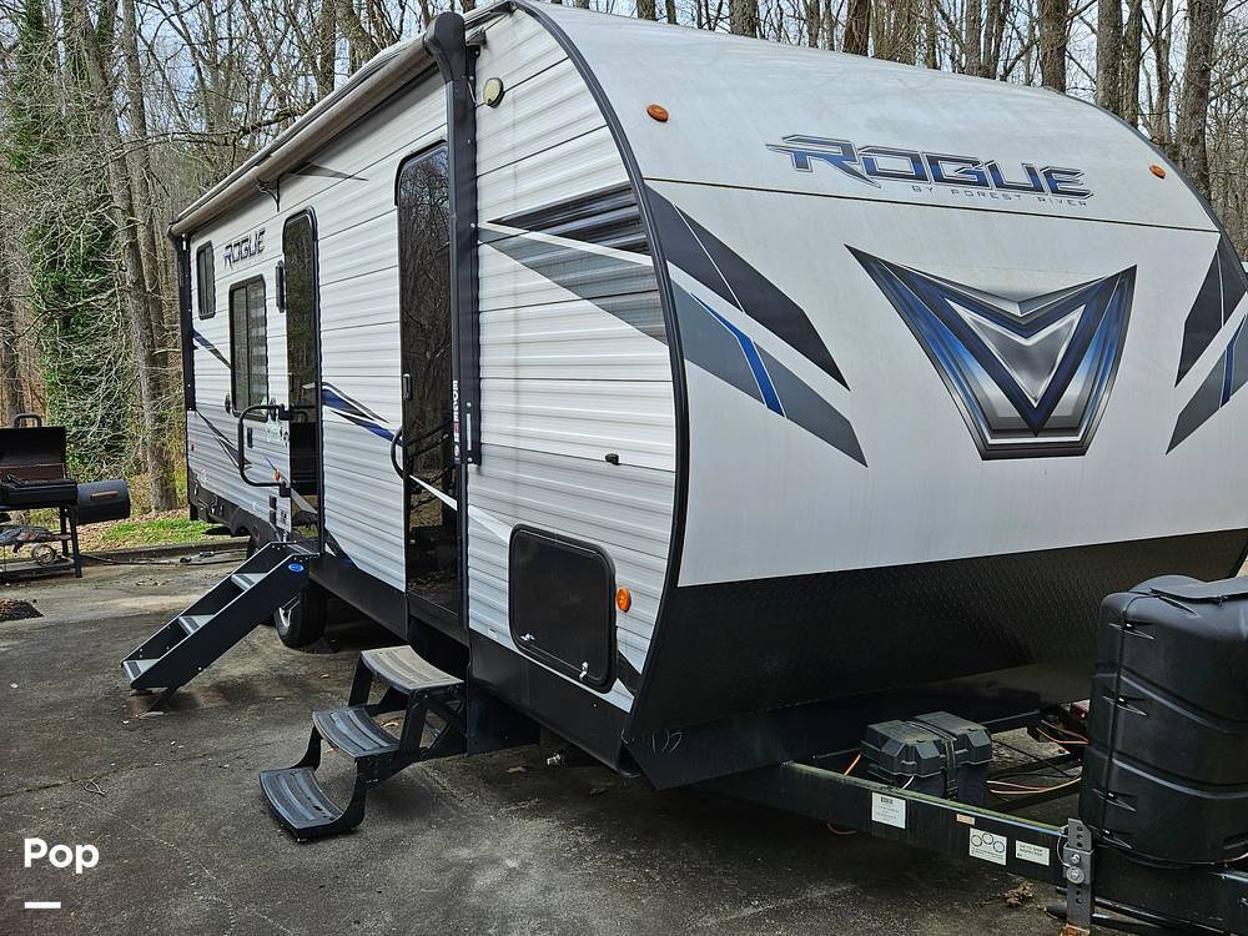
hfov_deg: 73.9
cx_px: 624
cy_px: 468
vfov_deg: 58.9
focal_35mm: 23
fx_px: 829
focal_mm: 5.4
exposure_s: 1/369
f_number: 1.8
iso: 25
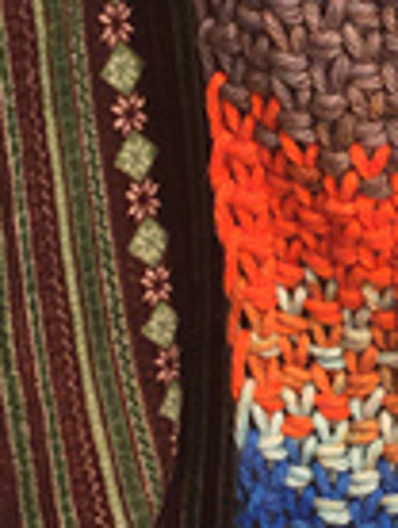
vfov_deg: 17.4
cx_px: 553
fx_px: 1712
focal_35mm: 112
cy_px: 406
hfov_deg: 12.7
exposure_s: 1/30
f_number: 2.4
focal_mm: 3.3
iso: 64
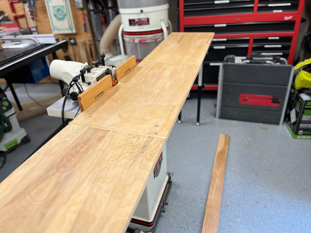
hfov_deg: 67.3
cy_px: 116
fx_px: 234
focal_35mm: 26
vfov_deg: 53.1
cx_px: 156
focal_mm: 5.1
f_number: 1.6
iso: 80
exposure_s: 1/103
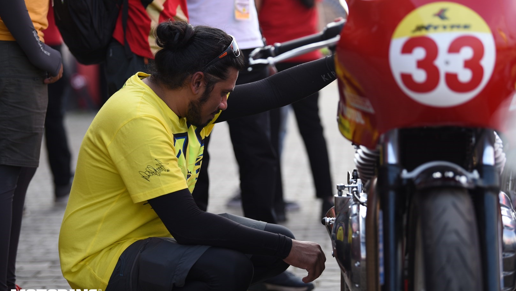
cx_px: 258
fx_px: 1669
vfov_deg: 9.9
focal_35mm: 122
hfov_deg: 17.6
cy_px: 136
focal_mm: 116
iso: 160
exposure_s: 1/500
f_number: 2.8
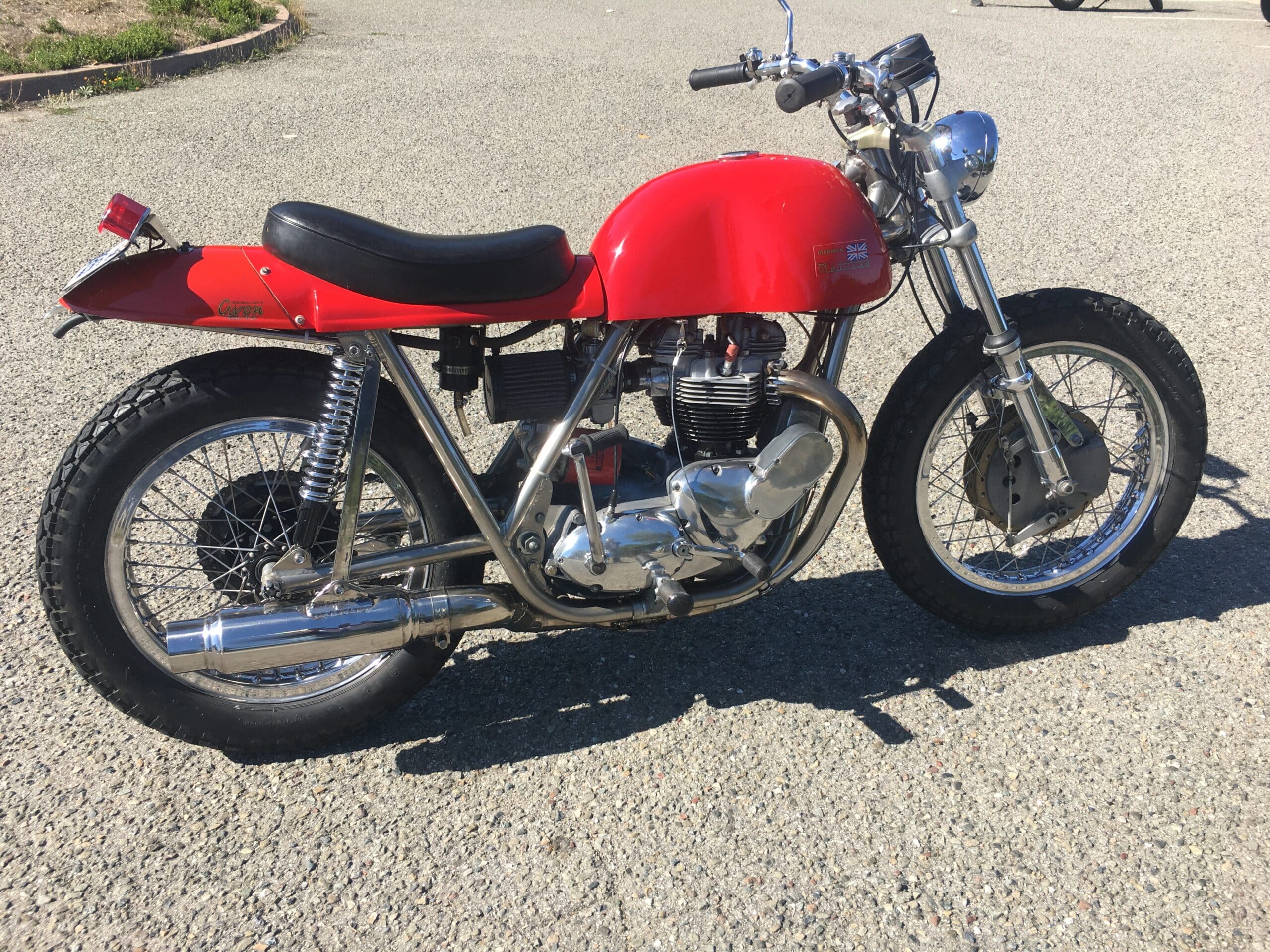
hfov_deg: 61.7
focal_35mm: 29
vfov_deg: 48.2
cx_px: 635
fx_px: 1064
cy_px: 476
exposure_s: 1/739
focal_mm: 4.15
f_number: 2.2
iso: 25
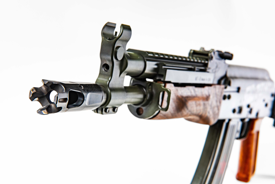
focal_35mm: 70
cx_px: 138
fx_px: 535
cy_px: 92
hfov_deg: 28.8
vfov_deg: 19.5
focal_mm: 70
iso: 100
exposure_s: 1/125
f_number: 20
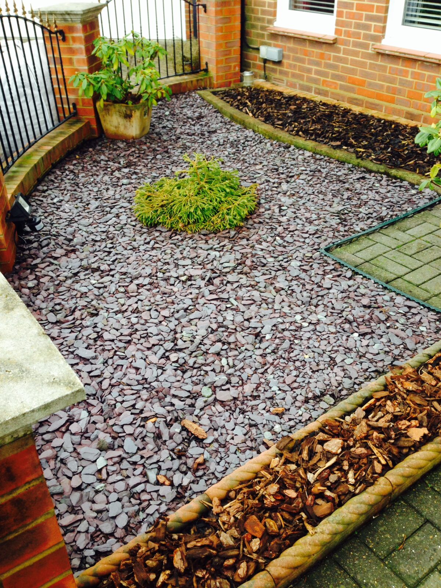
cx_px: 220
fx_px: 561
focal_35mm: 33
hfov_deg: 42.9
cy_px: 294
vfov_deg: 55.4
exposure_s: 1/120
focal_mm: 4.12
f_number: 2.4
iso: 80
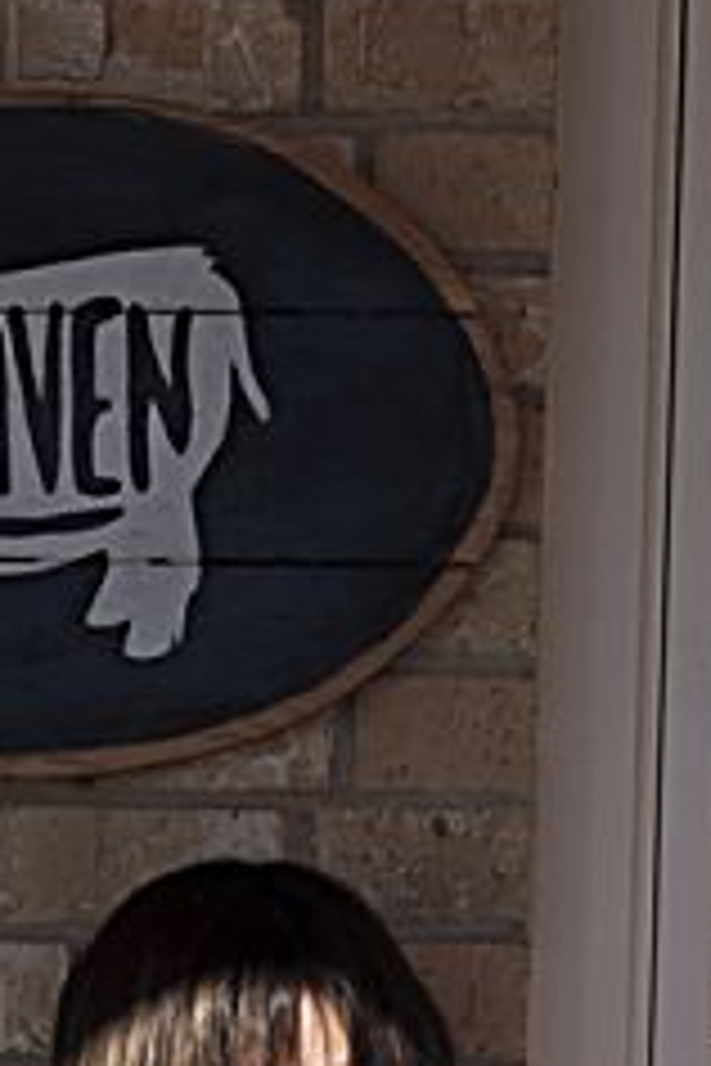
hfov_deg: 7.7
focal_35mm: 177
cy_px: 2672
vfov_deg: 10.0
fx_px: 5243
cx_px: -230
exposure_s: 1/550
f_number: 6.4
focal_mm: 23
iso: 200
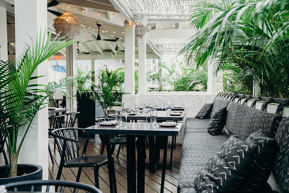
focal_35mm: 38
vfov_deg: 35.1
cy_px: 96
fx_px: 305
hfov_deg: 50.7
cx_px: 144
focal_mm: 38
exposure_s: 1/125
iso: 500
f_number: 3.5
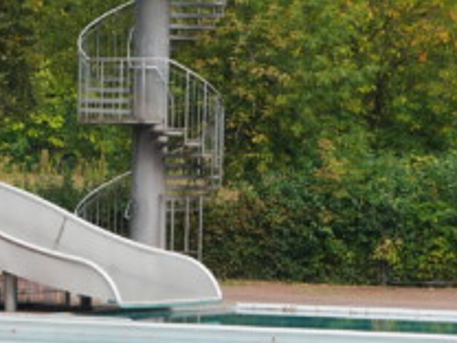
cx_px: -196
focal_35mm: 246
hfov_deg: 7.9
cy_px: 318
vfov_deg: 6.0
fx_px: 3248
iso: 200
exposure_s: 1/500
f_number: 4
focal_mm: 25
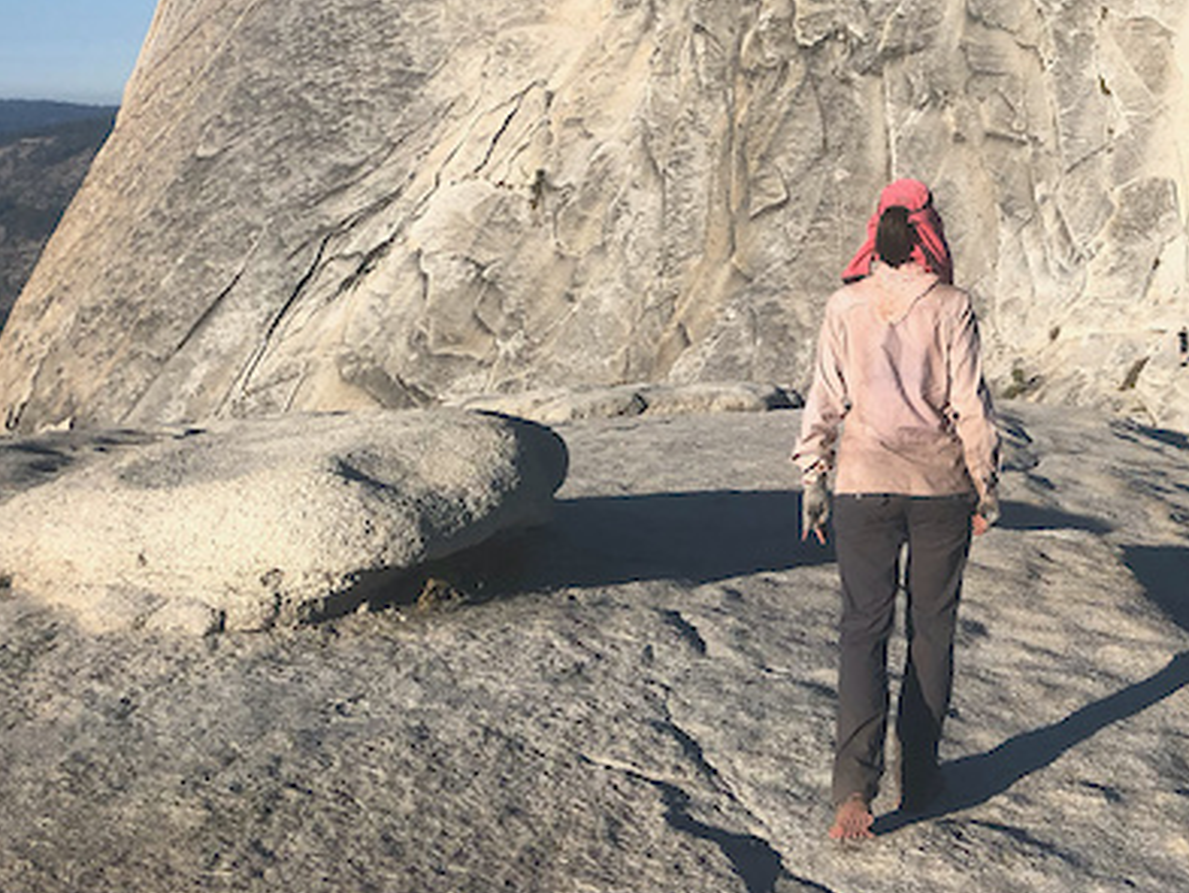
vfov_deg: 24.7
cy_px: 51
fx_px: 1958
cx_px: 1159
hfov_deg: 31.5
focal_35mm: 57
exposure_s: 1/2667
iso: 25
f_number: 1.8
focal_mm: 4
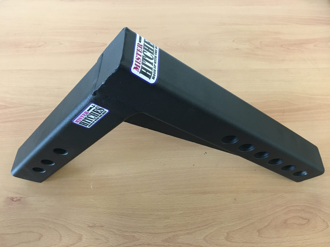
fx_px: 276
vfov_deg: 48.2
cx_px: 165
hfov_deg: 61.7
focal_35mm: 29
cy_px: 124
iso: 160
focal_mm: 4.15
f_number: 2.2
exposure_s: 1/33
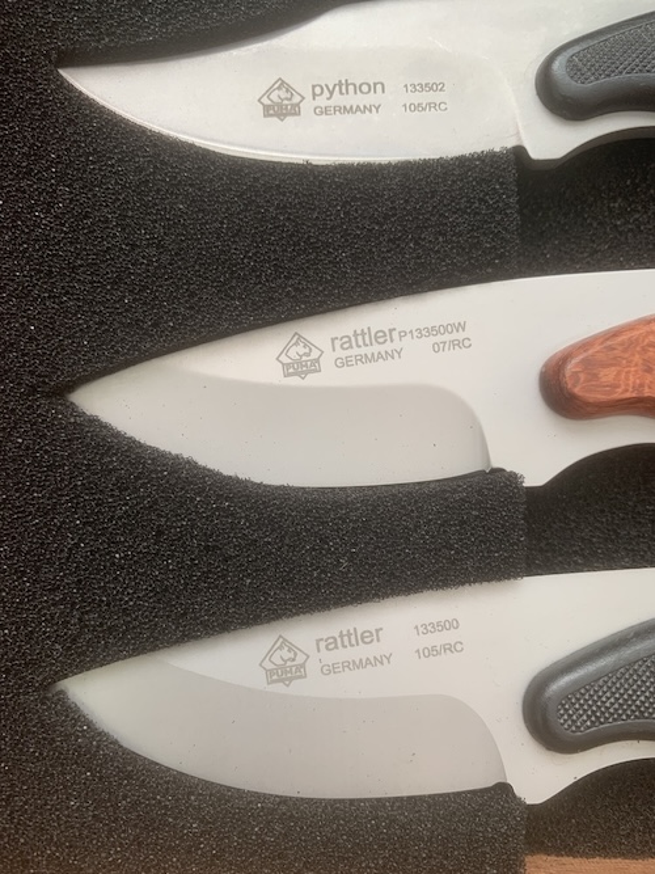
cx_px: 328
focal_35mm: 26
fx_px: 656
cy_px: 437
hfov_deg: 53.0
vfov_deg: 67.3
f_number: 1.8
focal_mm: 4.25
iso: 100
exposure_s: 1/97
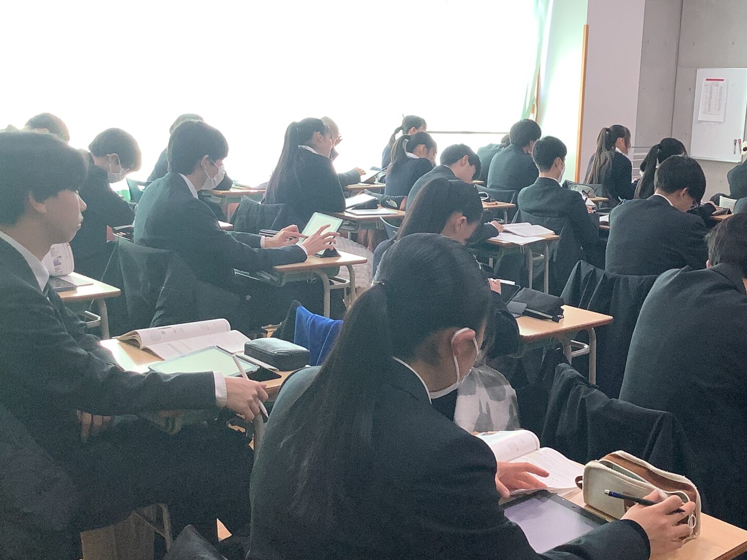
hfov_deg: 42.1
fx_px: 949
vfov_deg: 32.9
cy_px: 286
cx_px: 528
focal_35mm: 44
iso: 64
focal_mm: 3.3
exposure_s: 1/120
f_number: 2.4
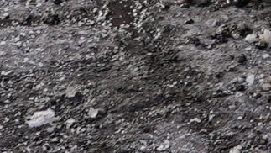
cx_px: 571
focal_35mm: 382
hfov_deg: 5.5
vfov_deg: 3.0
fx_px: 2746
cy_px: -533
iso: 80
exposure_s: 1/125
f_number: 8
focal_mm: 46
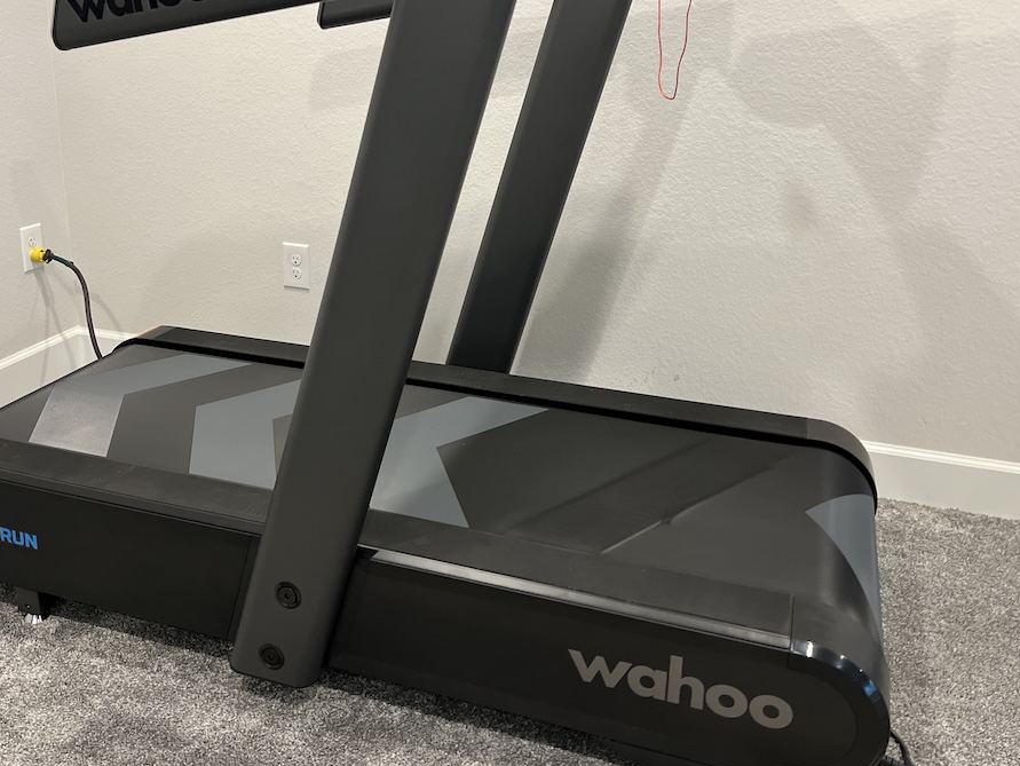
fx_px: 1032
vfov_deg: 40.5
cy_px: 295
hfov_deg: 52.4
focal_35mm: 35
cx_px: 430
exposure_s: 1/60
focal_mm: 5.7
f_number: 1.5
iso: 500
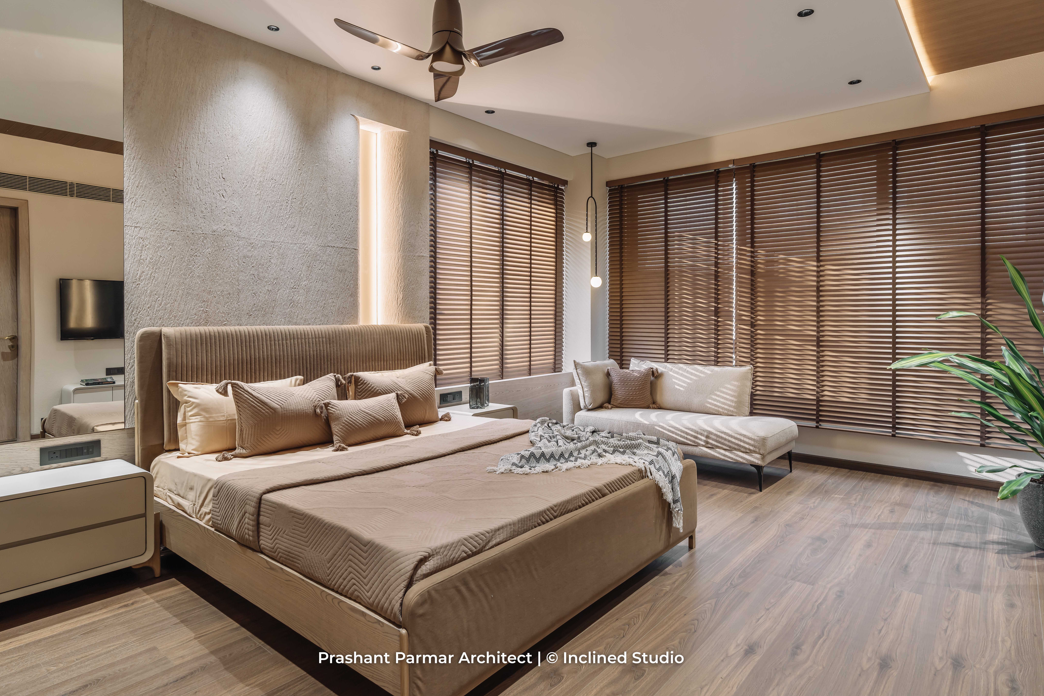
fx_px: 580
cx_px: 501
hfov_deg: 83.9
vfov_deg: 61.9
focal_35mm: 20
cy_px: 322
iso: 160
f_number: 8
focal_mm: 18
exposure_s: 1/6
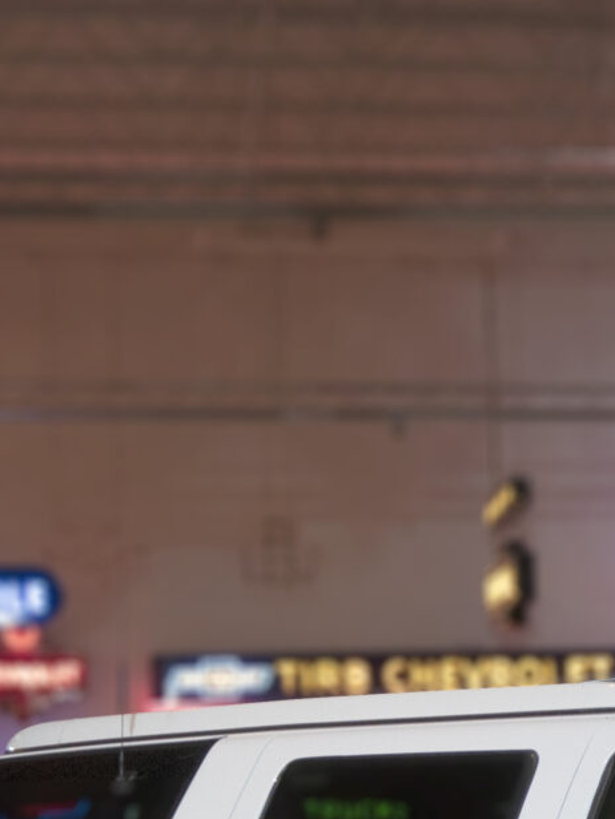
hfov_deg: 8.3
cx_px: 957
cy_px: 1062
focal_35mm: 174
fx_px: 4118
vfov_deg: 11.1
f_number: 4.5
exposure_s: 1/160
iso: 1250
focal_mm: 29
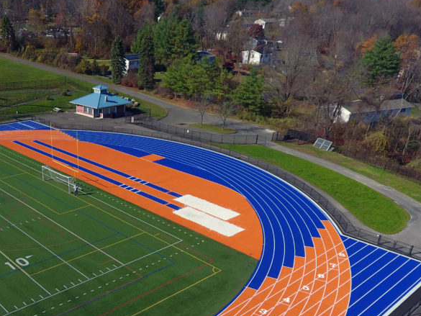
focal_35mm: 35
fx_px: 426
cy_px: 243
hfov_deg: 49.9
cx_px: 91
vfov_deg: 39.4
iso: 100
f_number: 2.8
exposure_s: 1/894
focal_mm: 3.61
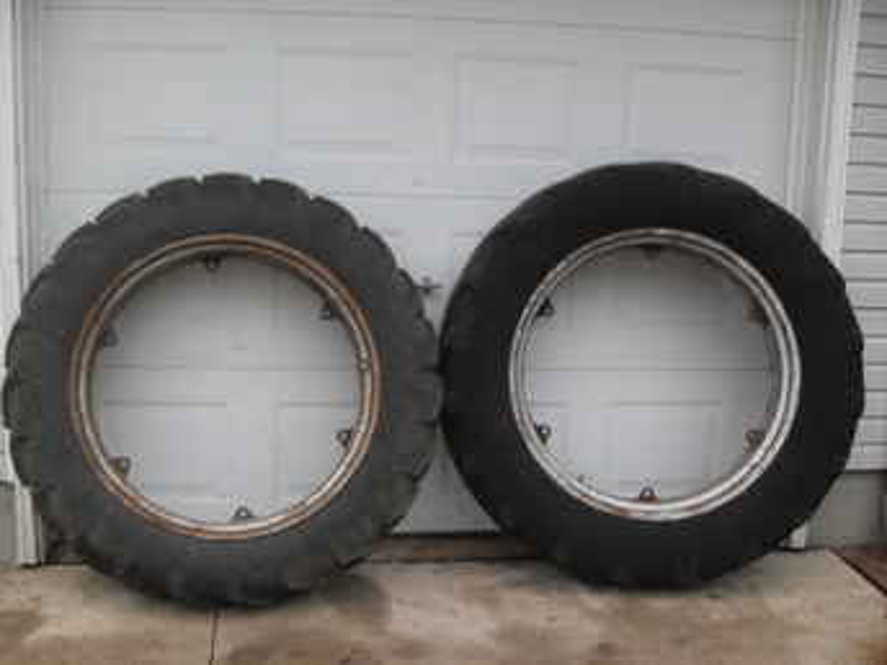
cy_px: 332
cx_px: 444
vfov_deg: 38.7
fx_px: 948
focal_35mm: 37
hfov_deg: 50.1
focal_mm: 6.3
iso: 80
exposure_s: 1/45
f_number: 8.9
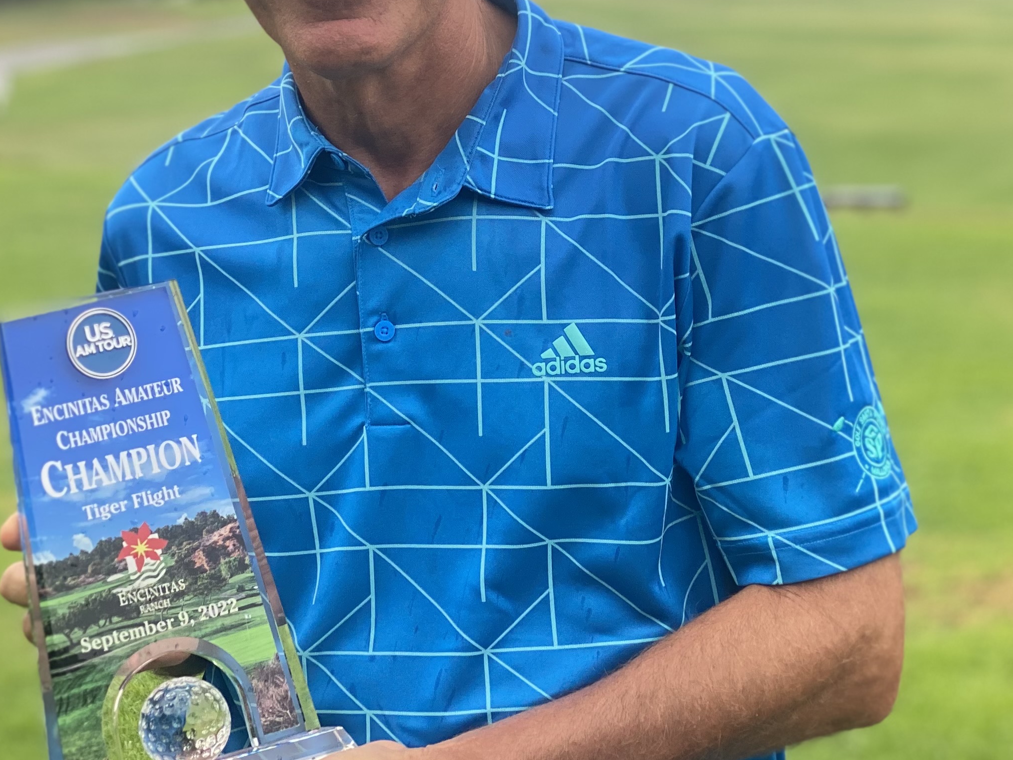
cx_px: 498
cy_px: 110
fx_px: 3014
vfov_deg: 14.3
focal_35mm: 103
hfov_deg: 19.1
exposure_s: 1/122
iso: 25
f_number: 2
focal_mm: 6
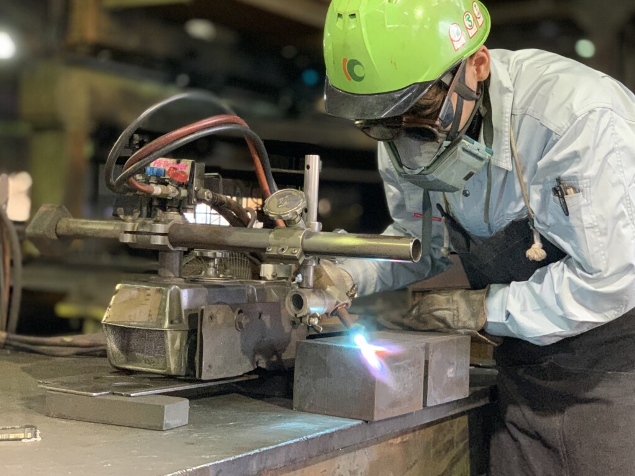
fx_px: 1119
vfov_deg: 24.0
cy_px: 213
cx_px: 328
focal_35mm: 61
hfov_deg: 31.7
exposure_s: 1/60
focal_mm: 6
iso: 400
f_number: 2.4
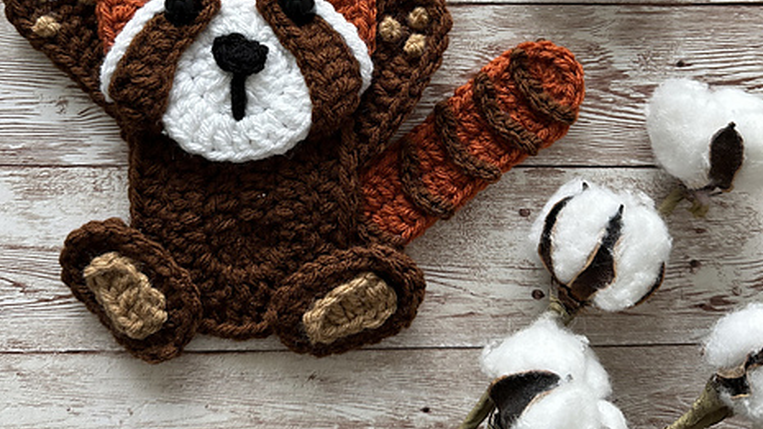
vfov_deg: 31.8
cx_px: 381
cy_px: 81
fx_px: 728
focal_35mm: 36
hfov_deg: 55.3
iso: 125
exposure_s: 1/121
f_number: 1.78
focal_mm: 6.86
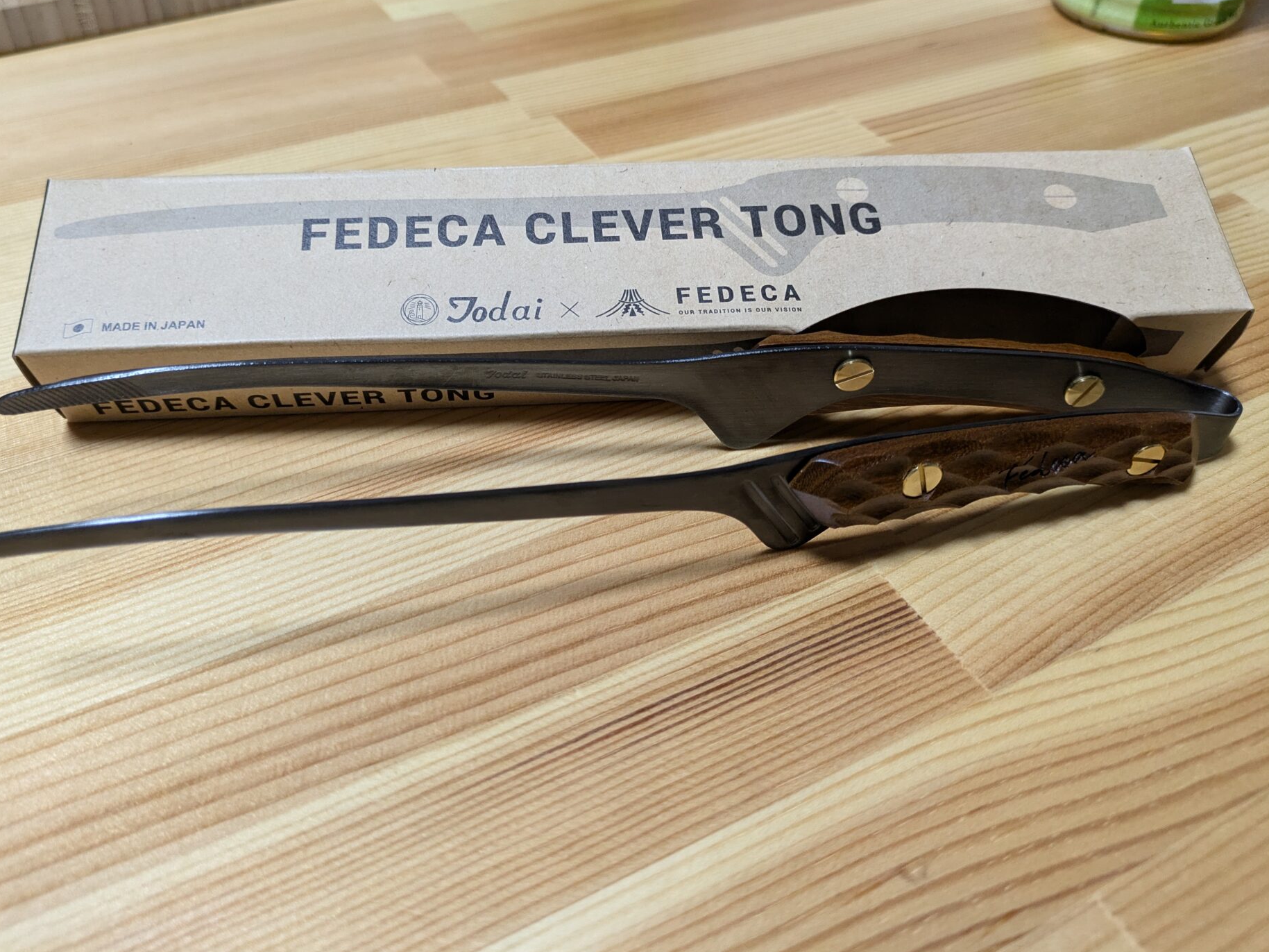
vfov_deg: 49.7
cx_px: 563
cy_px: 425
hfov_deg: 63.3
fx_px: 1027
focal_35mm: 28
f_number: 1.89
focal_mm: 5.43
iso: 398
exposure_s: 1/60
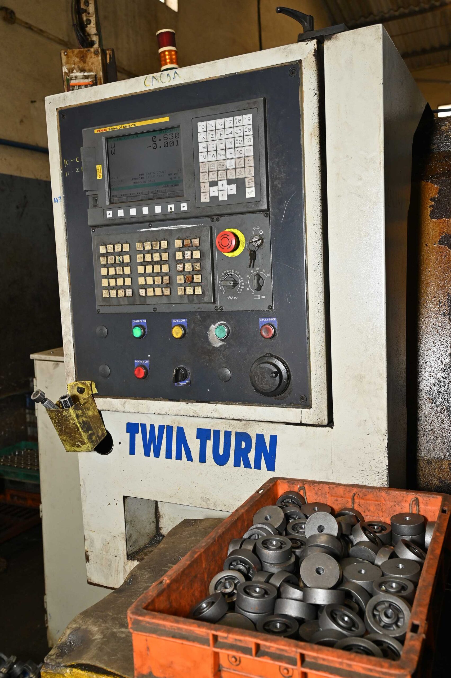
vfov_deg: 60.3
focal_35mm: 31
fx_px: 583
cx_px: 226
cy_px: 339
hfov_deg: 42.3
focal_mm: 31
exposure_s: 1/160
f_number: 6.3
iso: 640
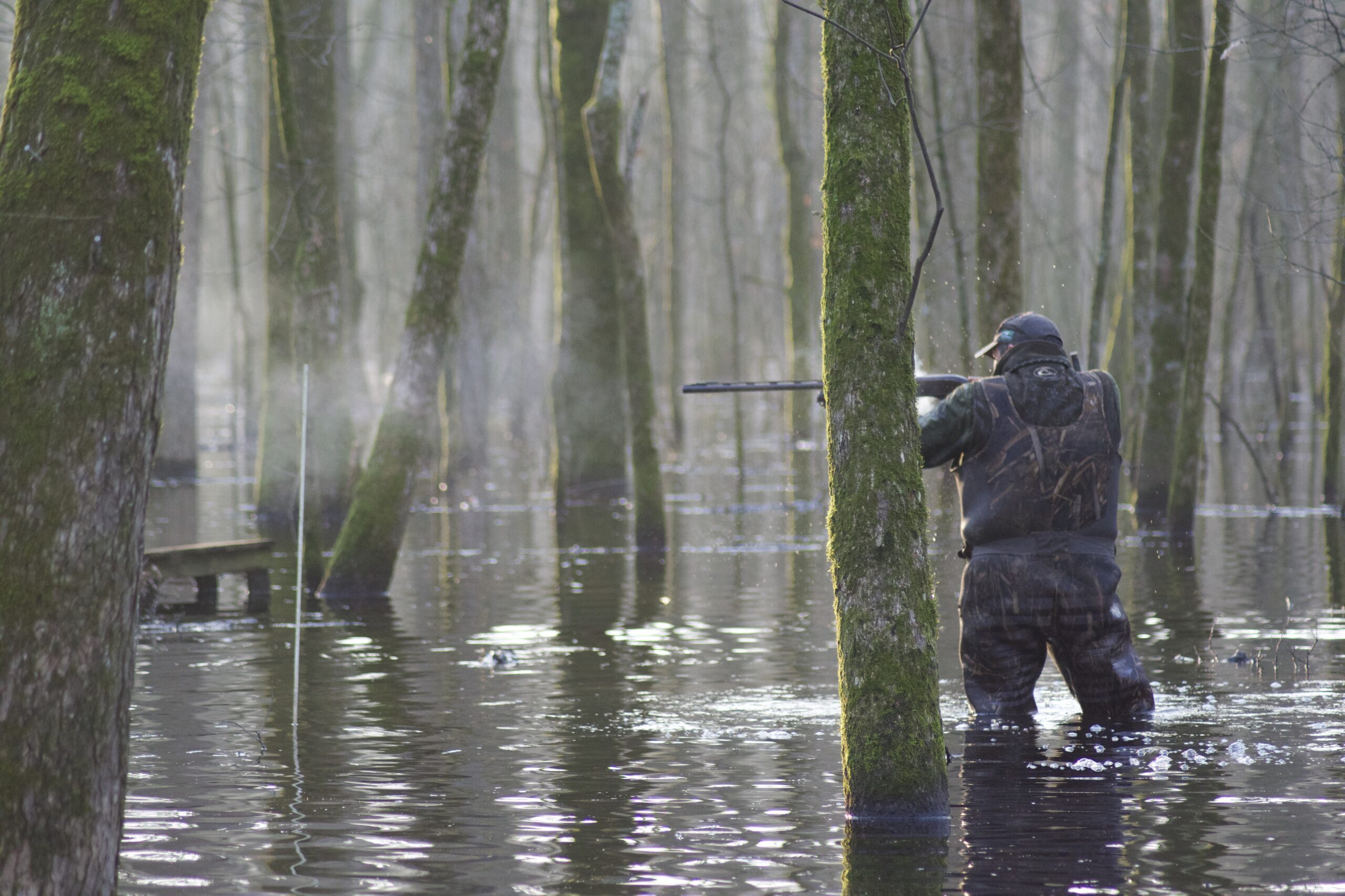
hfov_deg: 10.2
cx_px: 672
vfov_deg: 6.8
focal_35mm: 202
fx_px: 7565
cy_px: 448
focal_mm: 135
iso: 1600
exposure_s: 1/500
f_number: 4.2
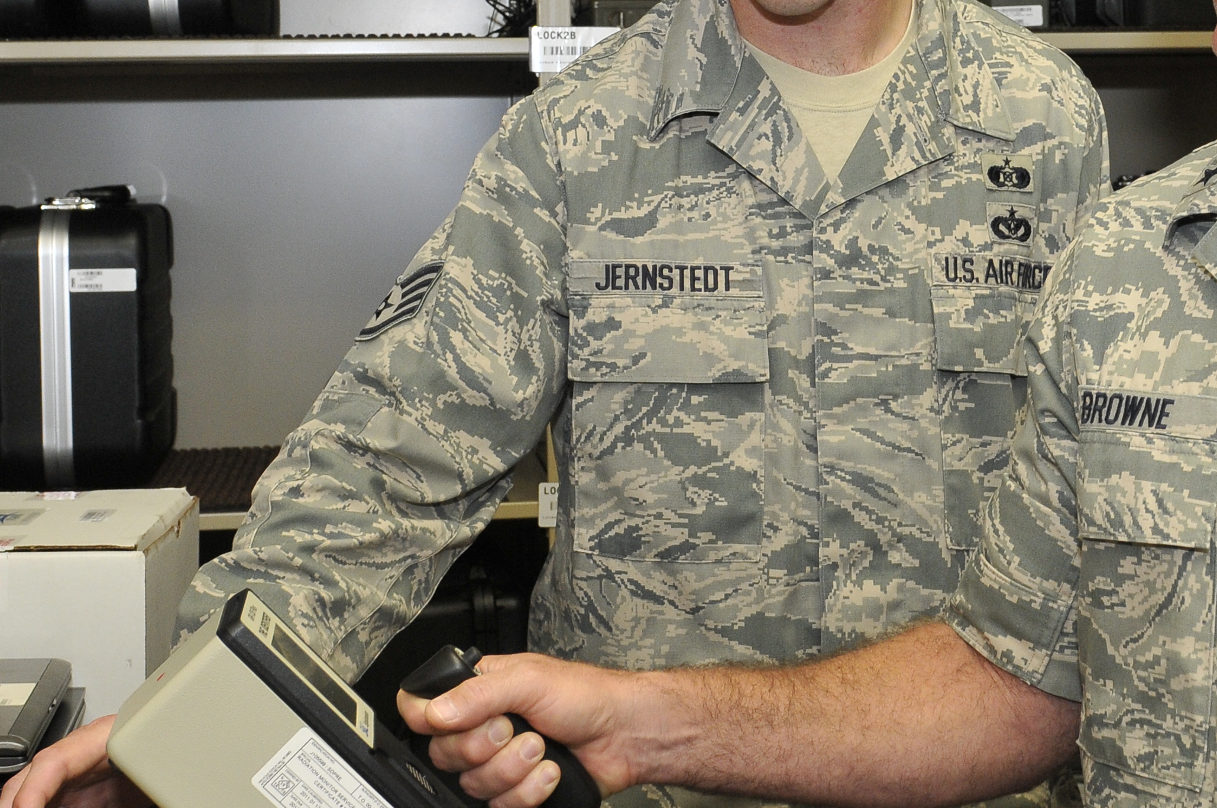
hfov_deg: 26.8
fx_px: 2532
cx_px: 854
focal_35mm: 75
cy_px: 235
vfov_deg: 18.1
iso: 640
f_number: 5.6
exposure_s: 1/125
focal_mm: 24
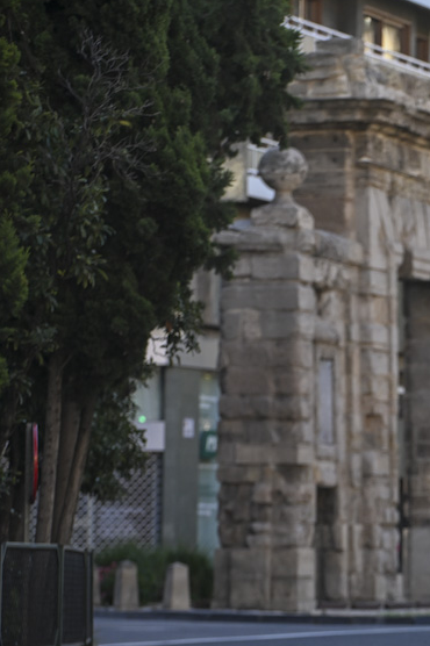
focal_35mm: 243
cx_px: 617
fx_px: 4359
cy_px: 403
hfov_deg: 5.6
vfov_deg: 8.5
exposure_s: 1/1600
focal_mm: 125
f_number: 3.2
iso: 640
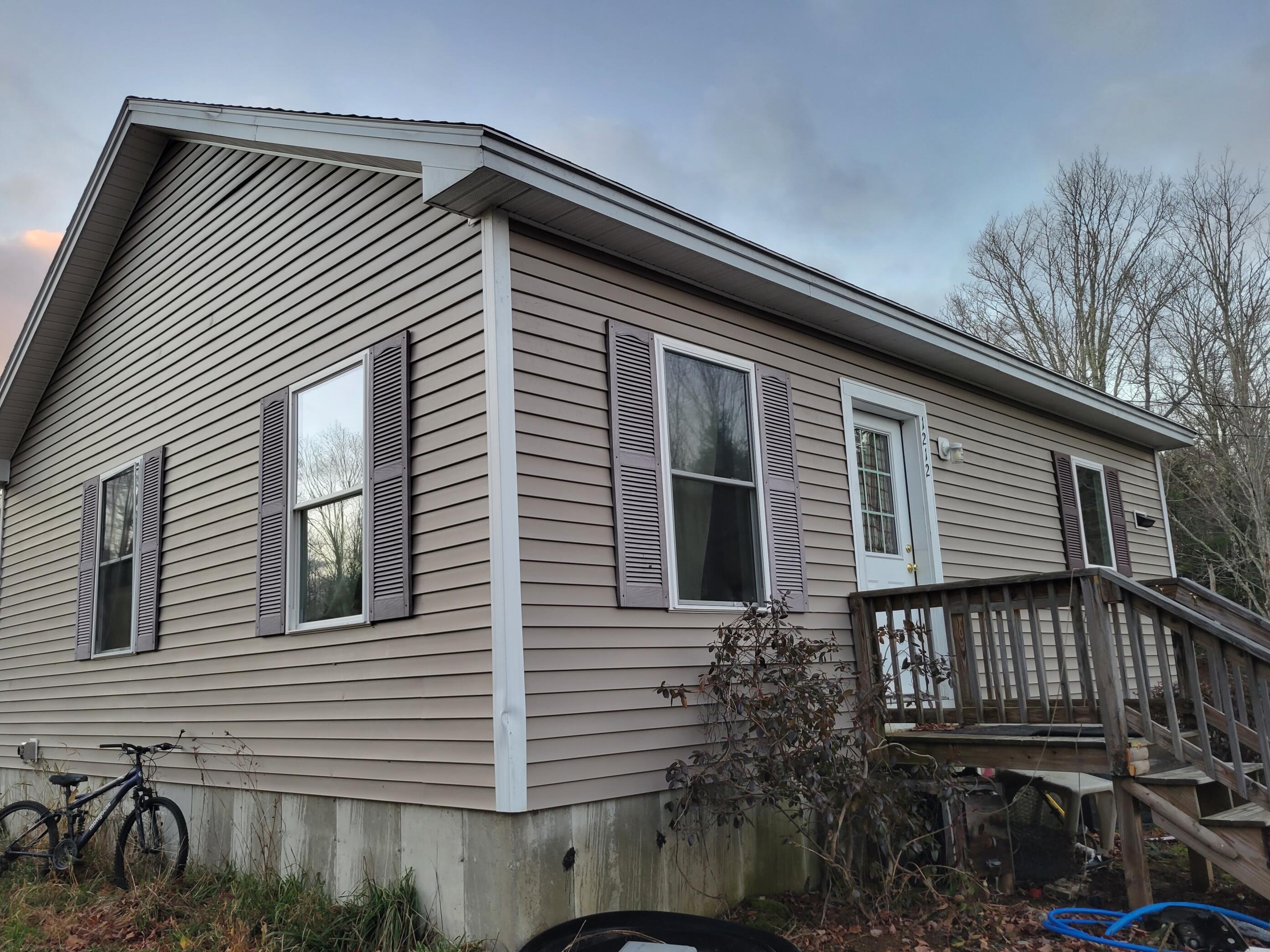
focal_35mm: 28
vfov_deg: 49.7
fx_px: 1027
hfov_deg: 63.4
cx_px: 596
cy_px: 512
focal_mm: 5.4
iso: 64
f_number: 1.8
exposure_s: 1/120
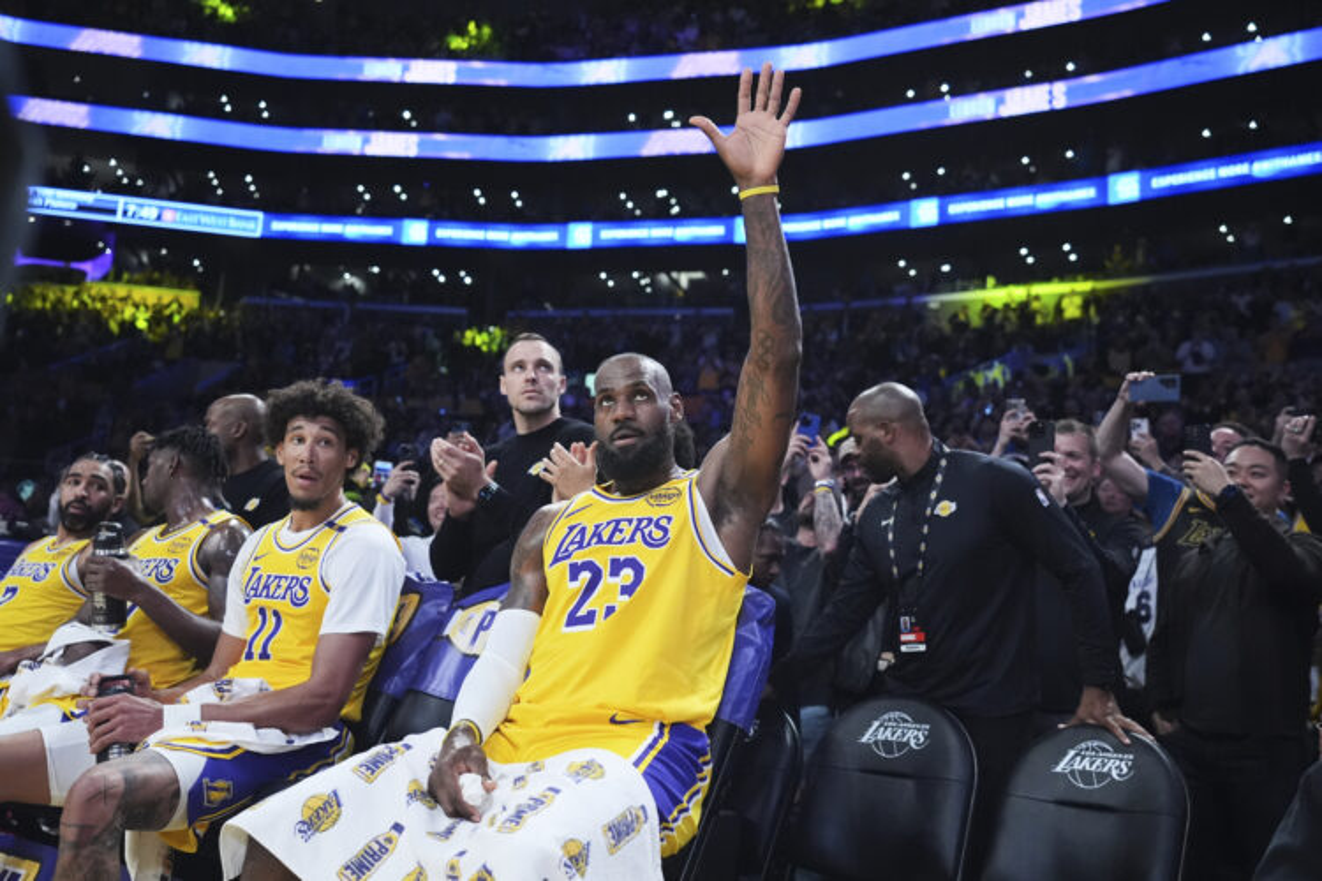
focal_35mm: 35
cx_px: 661
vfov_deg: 37.9
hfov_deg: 54.4
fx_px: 1285
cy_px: 440
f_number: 2.8
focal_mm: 35
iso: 5000
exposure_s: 1/2000
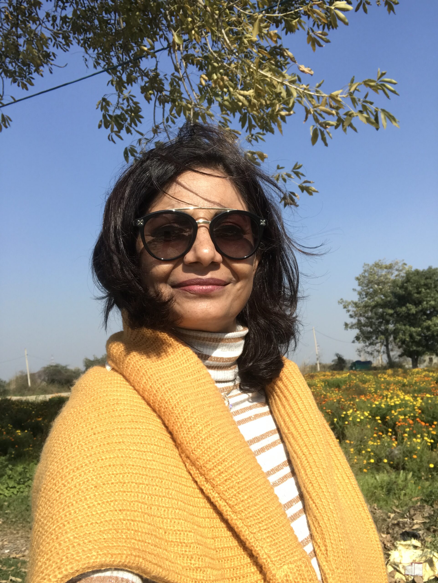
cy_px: 292
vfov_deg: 56.8
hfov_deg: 44.2
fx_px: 539
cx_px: 219
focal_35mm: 32
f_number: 2.2
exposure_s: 1/833
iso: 25
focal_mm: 2.87
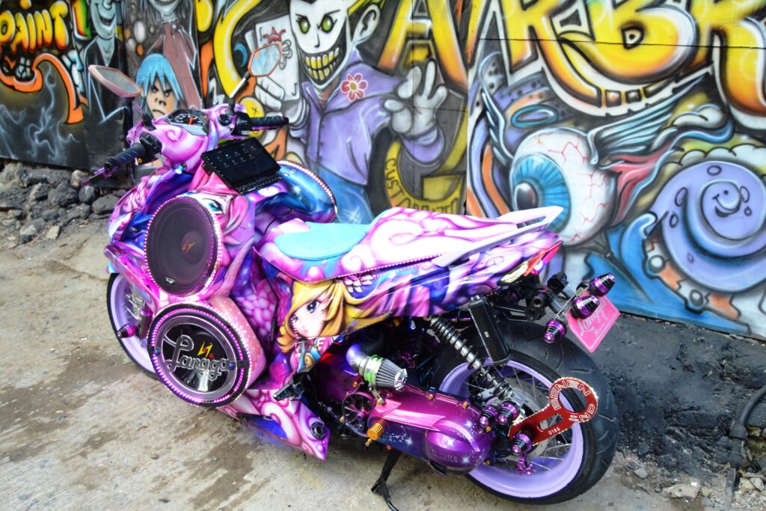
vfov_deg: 38.4
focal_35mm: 34
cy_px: 256
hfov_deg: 55.1
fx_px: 734
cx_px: 383
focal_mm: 23
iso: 400
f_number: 4.5
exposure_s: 1/80
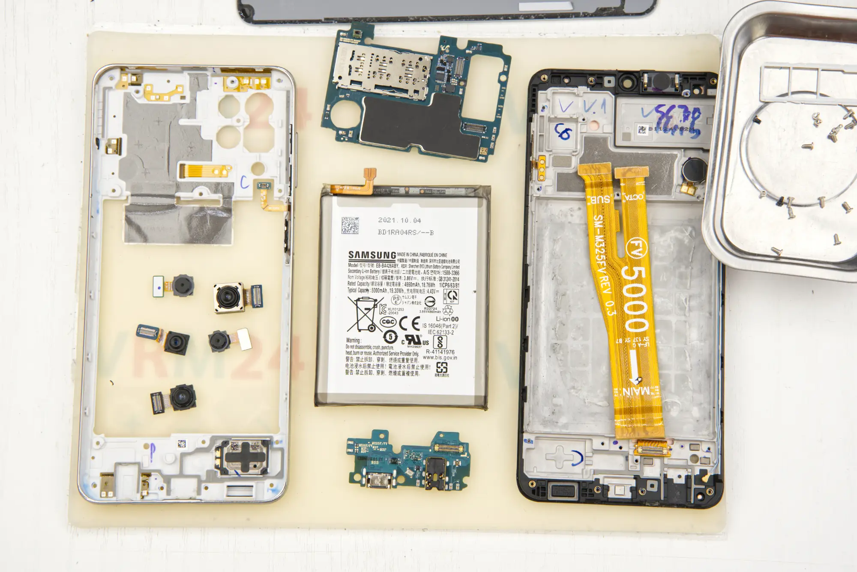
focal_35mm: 75
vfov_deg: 18.2
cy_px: 286
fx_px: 1786
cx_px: 428
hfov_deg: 27.0
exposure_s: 1/13
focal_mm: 75
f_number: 11
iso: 100
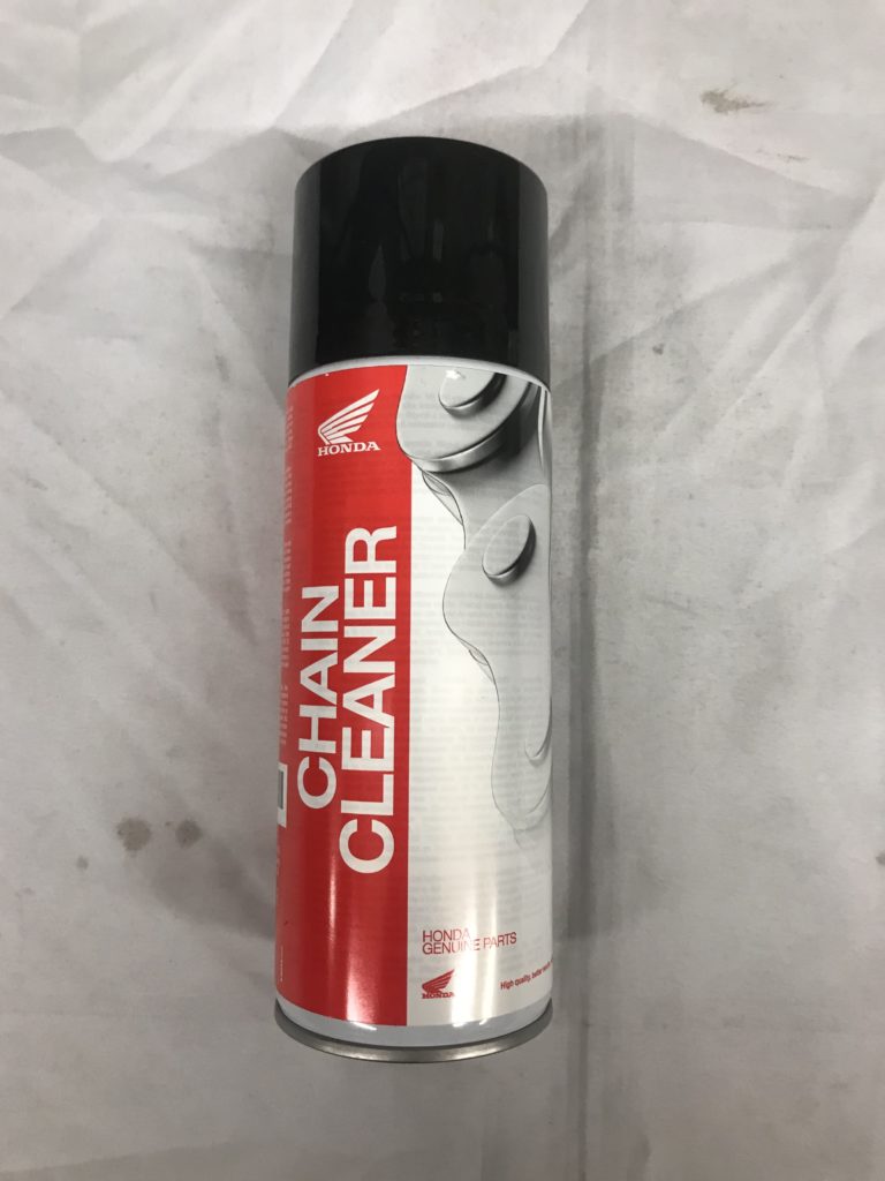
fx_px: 954
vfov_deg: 63.4
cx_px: 442
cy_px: 590
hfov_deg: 49.7
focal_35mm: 28
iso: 40
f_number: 1.8
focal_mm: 3.99
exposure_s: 1/25
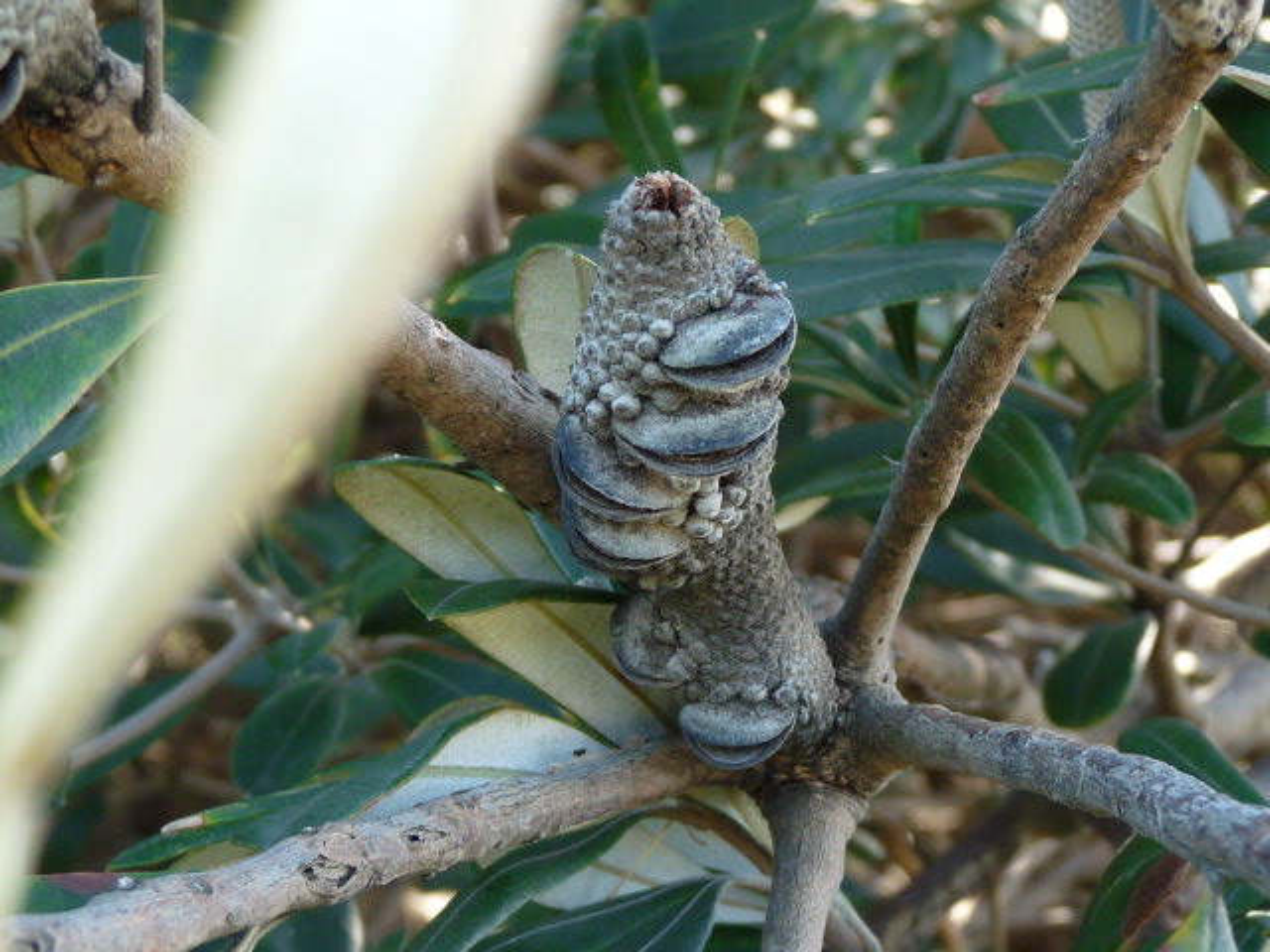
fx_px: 3706
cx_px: 635
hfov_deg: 19.4
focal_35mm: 101
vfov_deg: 14.6
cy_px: 476
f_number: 3.2
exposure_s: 1/160
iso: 200
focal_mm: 10.1
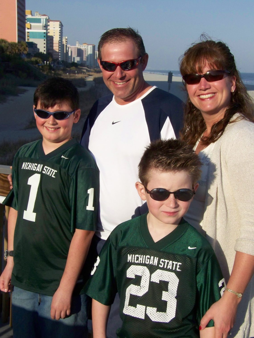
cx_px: 127
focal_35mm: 55
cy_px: 169
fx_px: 538
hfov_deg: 26.6
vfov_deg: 34.9
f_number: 6.3
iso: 200
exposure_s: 1/1000
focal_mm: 9.36
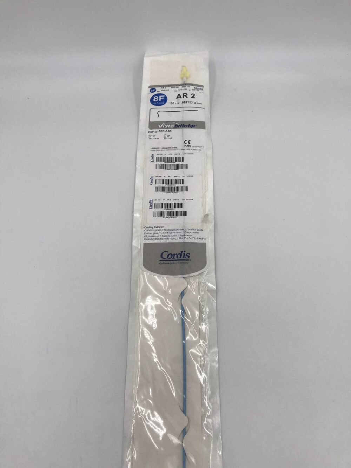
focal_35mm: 28
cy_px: 234
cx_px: 176
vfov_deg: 63.4
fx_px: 378
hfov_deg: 49.8
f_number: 1.8
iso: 20
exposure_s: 1/297
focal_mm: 3.99
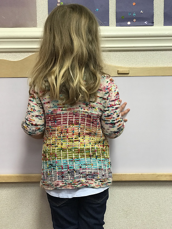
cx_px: 86
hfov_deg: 25.7
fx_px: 378
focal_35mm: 57
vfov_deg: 33.8
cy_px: 114
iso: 250
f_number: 2.8
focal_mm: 6.6
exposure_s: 1/60
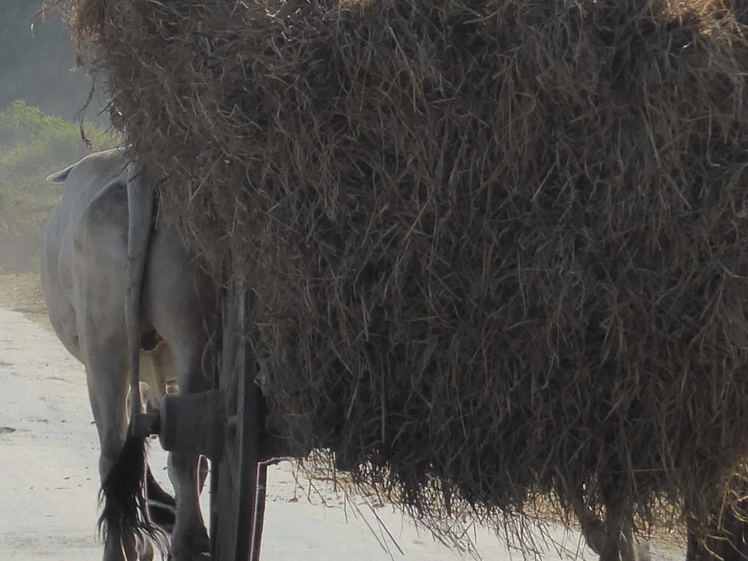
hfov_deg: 6.7
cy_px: 259
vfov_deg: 5.1
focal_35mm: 292
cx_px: -148
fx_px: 6309
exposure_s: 1/1000
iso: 200
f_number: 5.2
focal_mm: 15.1
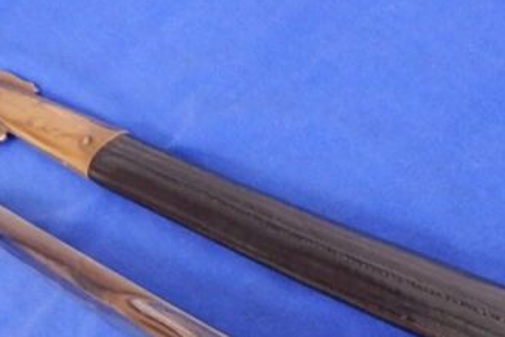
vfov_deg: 16.3
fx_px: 1010
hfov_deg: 24.1
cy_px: 587
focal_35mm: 72
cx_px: 681
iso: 400
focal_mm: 4
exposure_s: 1/13
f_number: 3
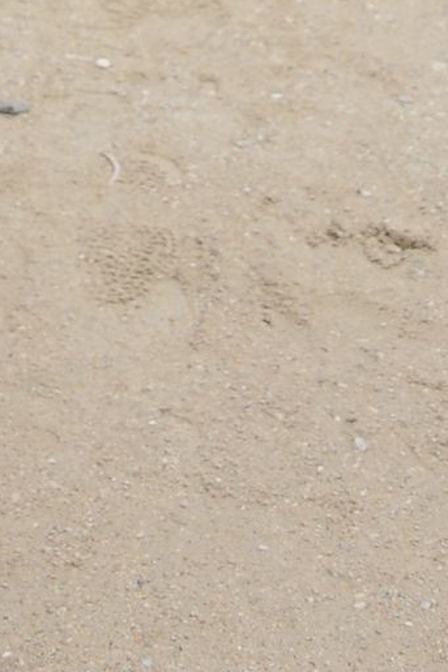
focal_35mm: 159
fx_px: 2970
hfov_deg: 8.3
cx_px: -342
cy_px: -662
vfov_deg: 11.6
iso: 500
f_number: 7.1
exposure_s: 1/250
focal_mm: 40
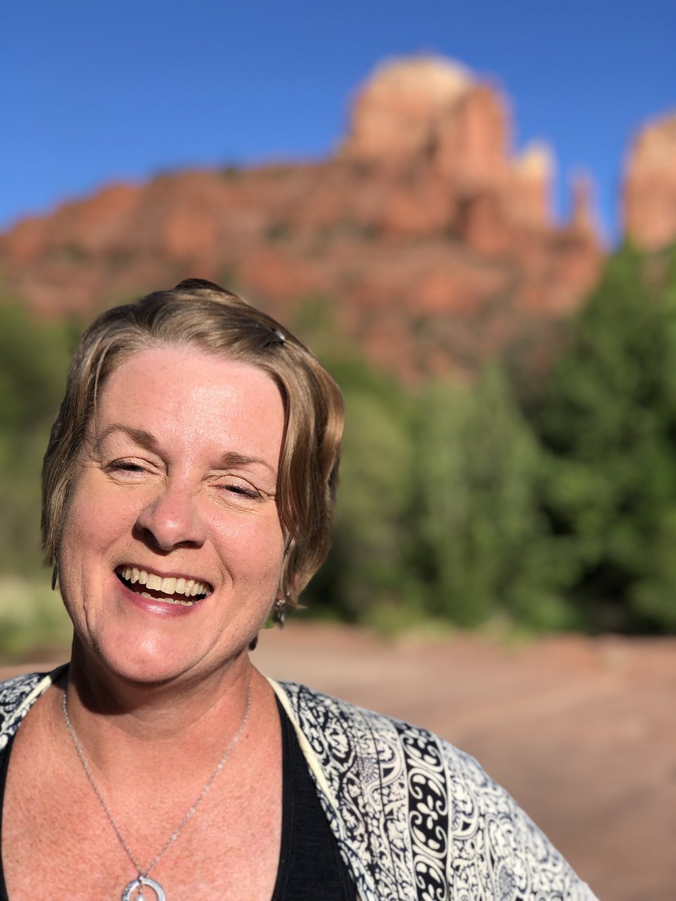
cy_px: 450
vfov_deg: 33.8
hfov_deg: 25.7
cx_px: 338
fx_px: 1484
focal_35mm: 57
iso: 20
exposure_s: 1/889
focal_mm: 6.6
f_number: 2.8
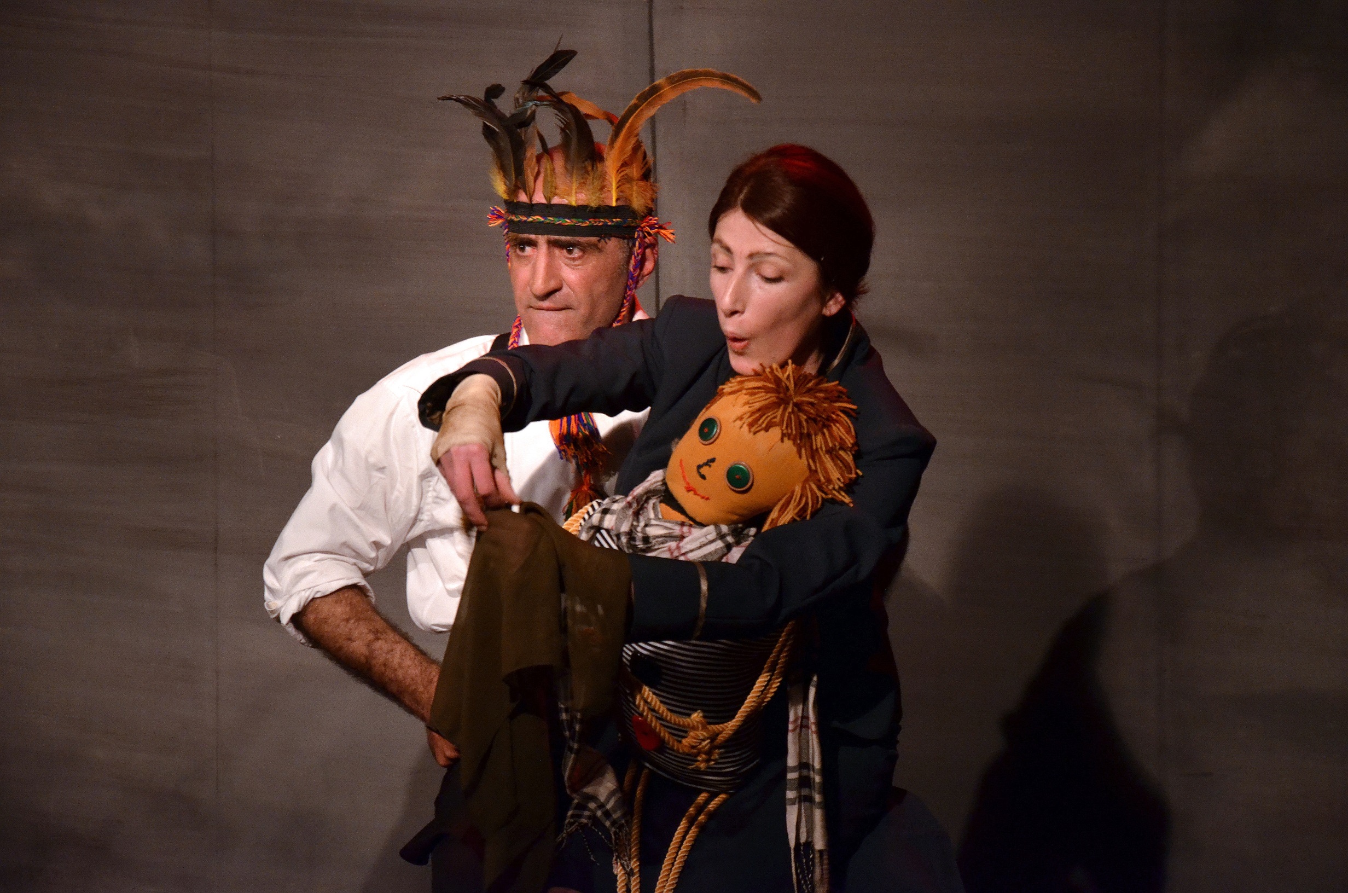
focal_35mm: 138
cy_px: 446
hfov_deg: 14.9
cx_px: 674
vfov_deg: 9.9
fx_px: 5157
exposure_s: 1/20
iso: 1600
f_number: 6.3
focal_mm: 92
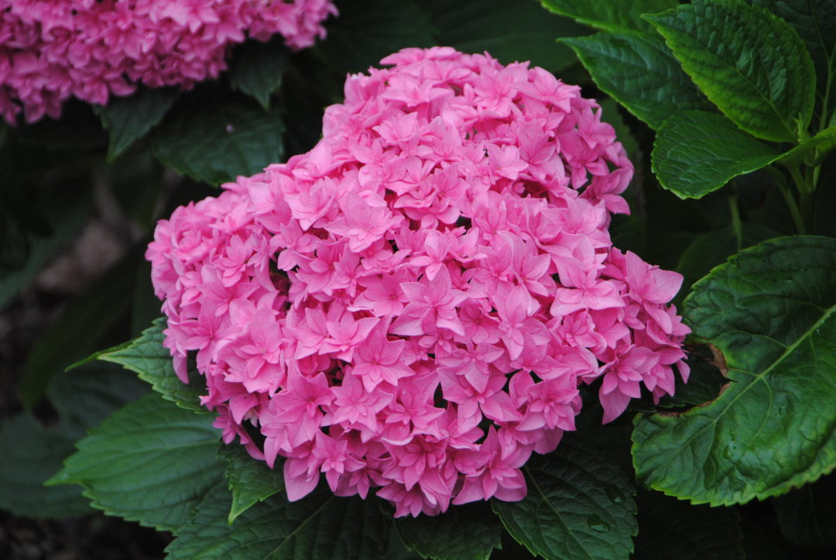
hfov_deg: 8.1
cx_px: 418
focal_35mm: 255
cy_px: 280
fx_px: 5929
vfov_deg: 5.4
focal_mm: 170
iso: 400
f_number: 6
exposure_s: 1/100
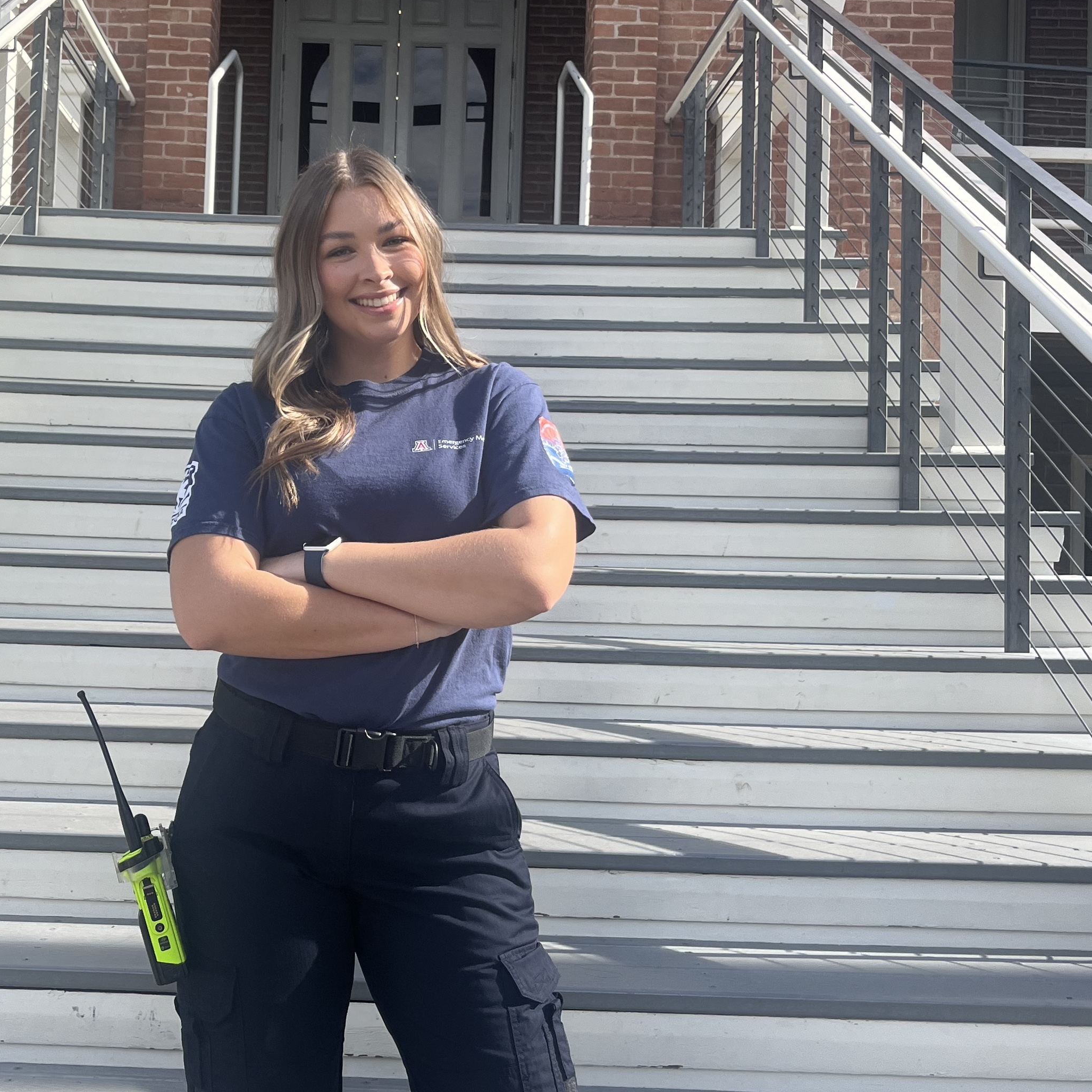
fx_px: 1106
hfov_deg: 51.5
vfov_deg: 52.5
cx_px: 360
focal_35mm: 31
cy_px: 547
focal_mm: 5.1
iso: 50
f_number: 1.6
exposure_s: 1/1129
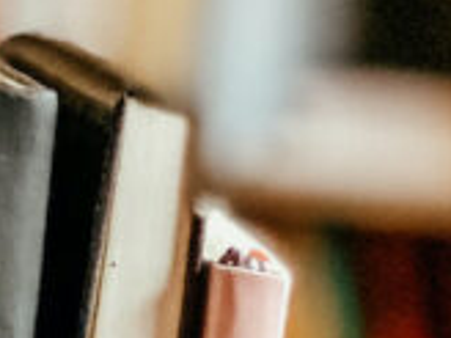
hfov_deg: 6.0
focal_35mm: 324
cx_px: -360
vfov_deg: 4.5
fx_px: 4221
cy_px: 591
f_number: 2
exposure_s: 1/40
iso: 320
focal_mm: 6
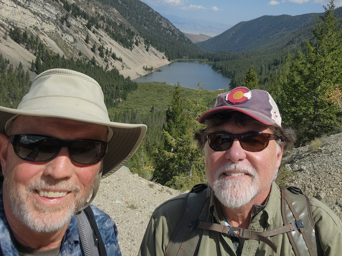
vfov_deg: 54.9
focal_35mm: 25
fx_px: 247
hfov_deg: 69.4
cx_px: 171
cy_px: 128
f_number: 2.2
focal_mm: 3.3
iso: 50
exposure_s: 1/3333
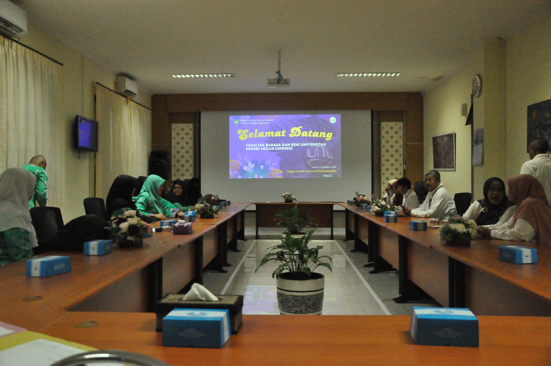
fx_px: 504
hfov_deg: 57.3
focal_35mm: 33
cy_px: 183
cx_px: 276
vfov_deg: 39.9
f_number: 4.8
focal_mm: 22
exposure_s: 1/180
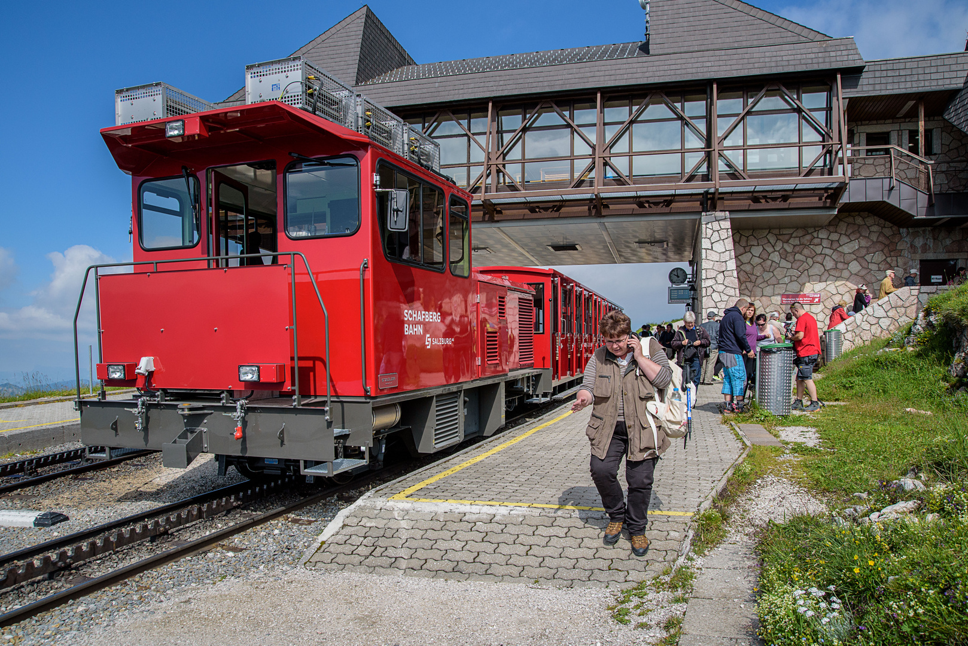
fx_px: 646
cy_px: 323
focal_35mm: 24
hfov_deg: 73.7
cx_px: 484
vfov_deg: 53.2
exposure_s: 1/1000
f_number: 11
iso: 400
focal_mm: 24
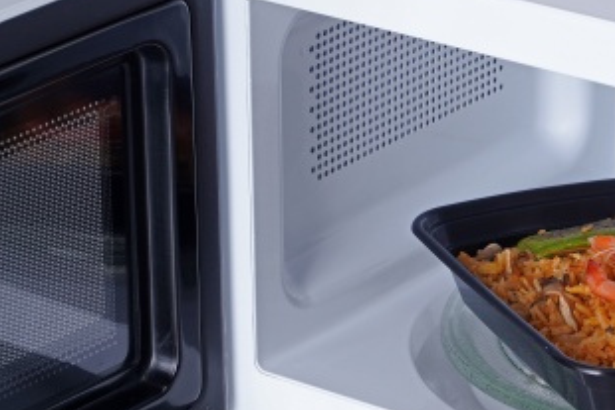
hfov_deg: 9.5
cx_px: 530
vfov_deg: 6.4
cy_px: 309
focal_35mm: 215
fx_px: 3674
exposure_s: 1/160
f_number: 9
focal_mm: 74
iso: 100
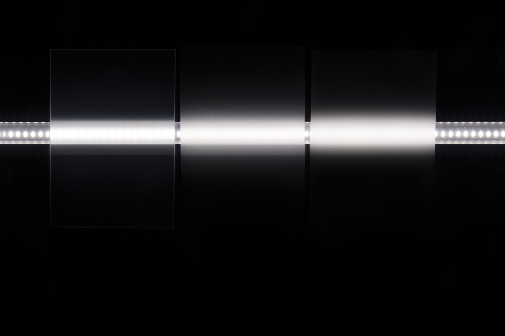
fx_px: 610
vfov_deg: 30.8
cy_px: 168
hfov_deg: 45.0
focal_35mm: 44
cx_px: 252
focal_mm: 29
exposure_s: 1/15
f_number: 22
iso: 64
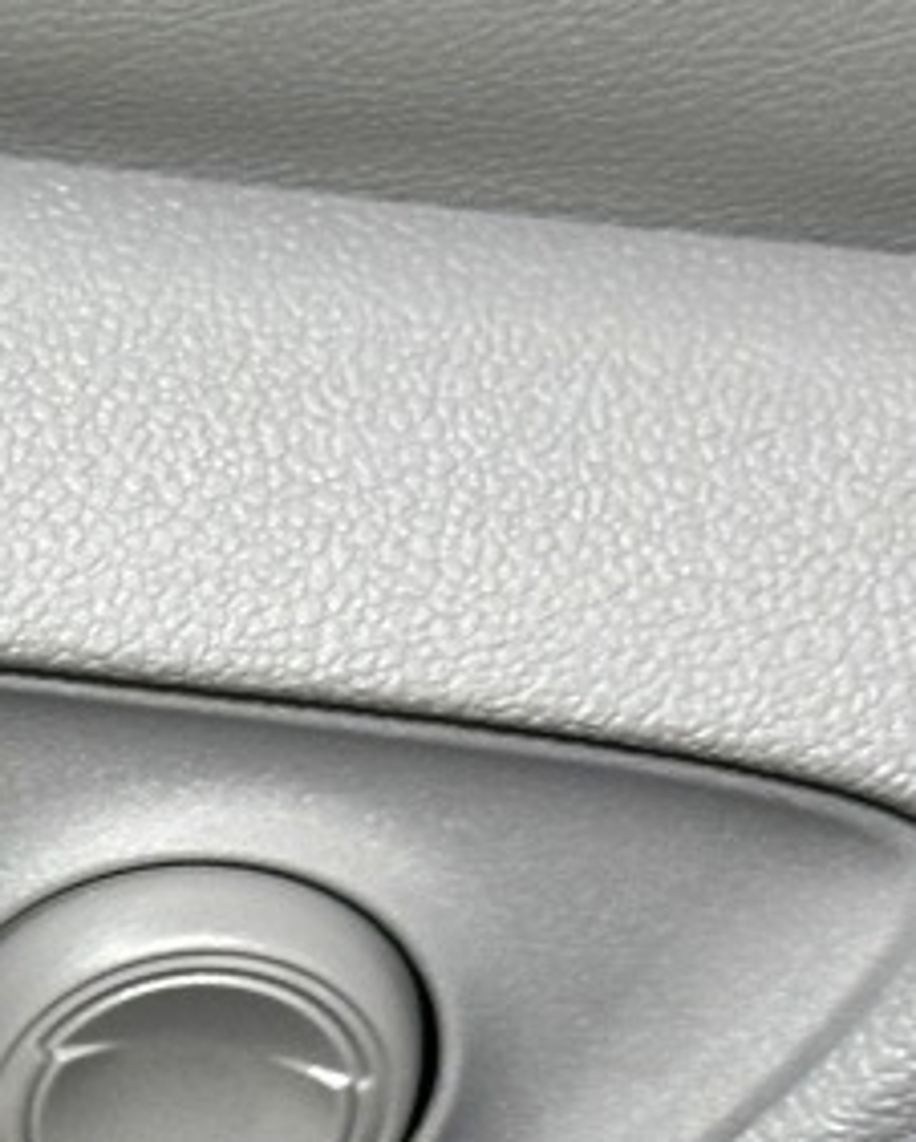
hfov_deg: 8.7
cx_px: -823
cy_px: 1004
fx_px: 5755
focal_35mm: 170
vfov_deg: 11.3
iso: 320
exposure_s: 1/40
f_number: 1.78
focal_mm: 6.86
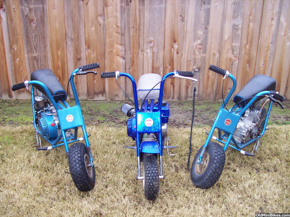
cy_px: 108
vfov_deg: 39.6
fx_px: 301
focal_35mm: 36
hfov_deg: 51.4
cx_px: 145
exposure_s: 1/64
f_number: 2.7
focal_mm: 6
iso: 140
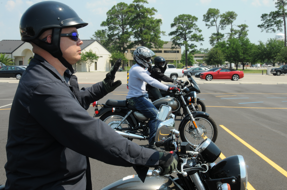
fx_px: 533
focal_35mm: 67
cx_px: 145
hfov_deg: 30.1
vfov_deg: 20.3
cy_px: 96
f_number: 18
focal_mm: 44
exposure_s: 1/60
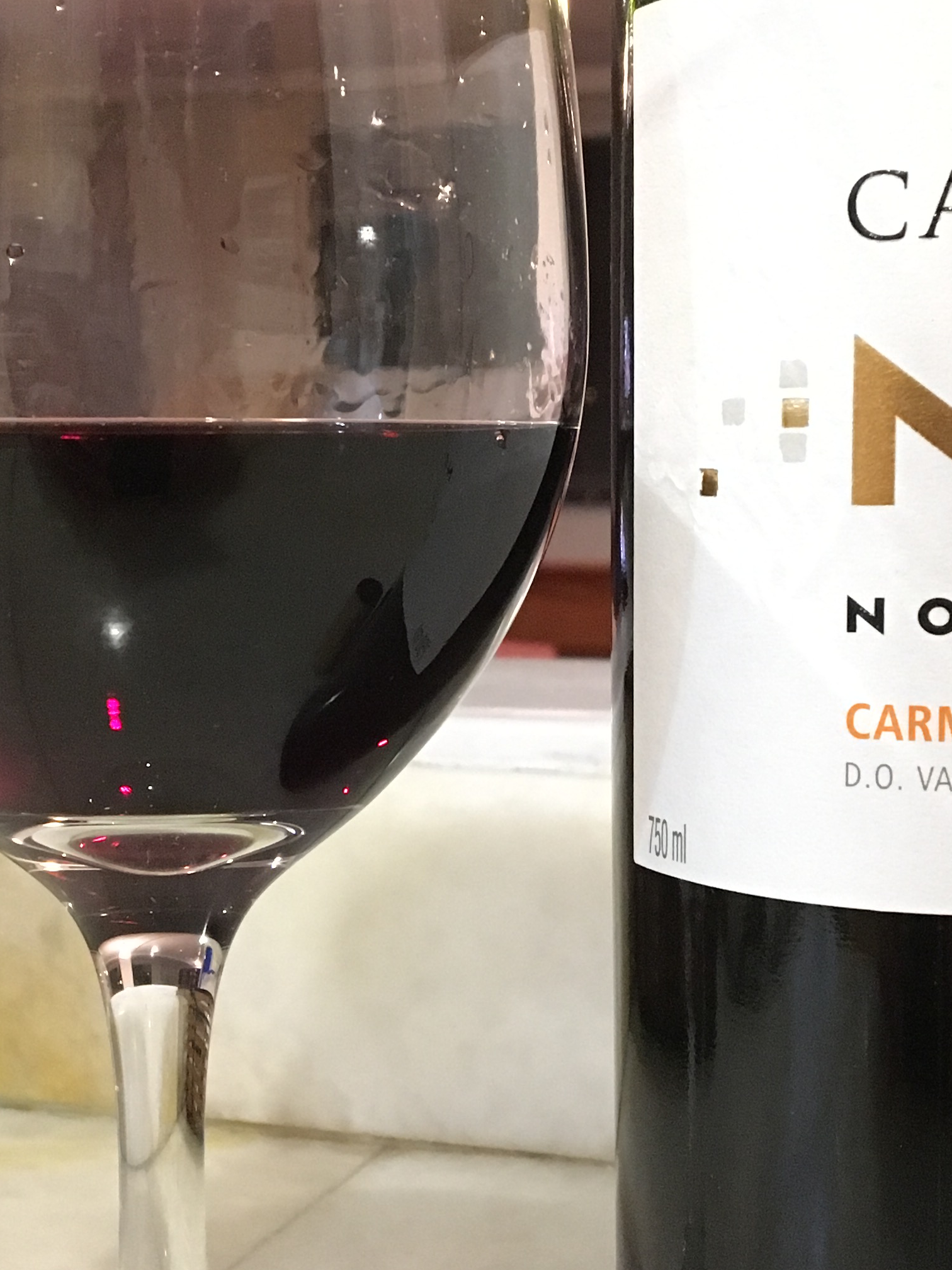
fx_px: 2127
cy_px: 673
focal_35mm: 58
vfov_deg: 33.2
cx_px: 531
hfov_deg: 25.2
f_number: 2.2
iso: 320
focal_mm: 4.15
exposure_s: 1/15
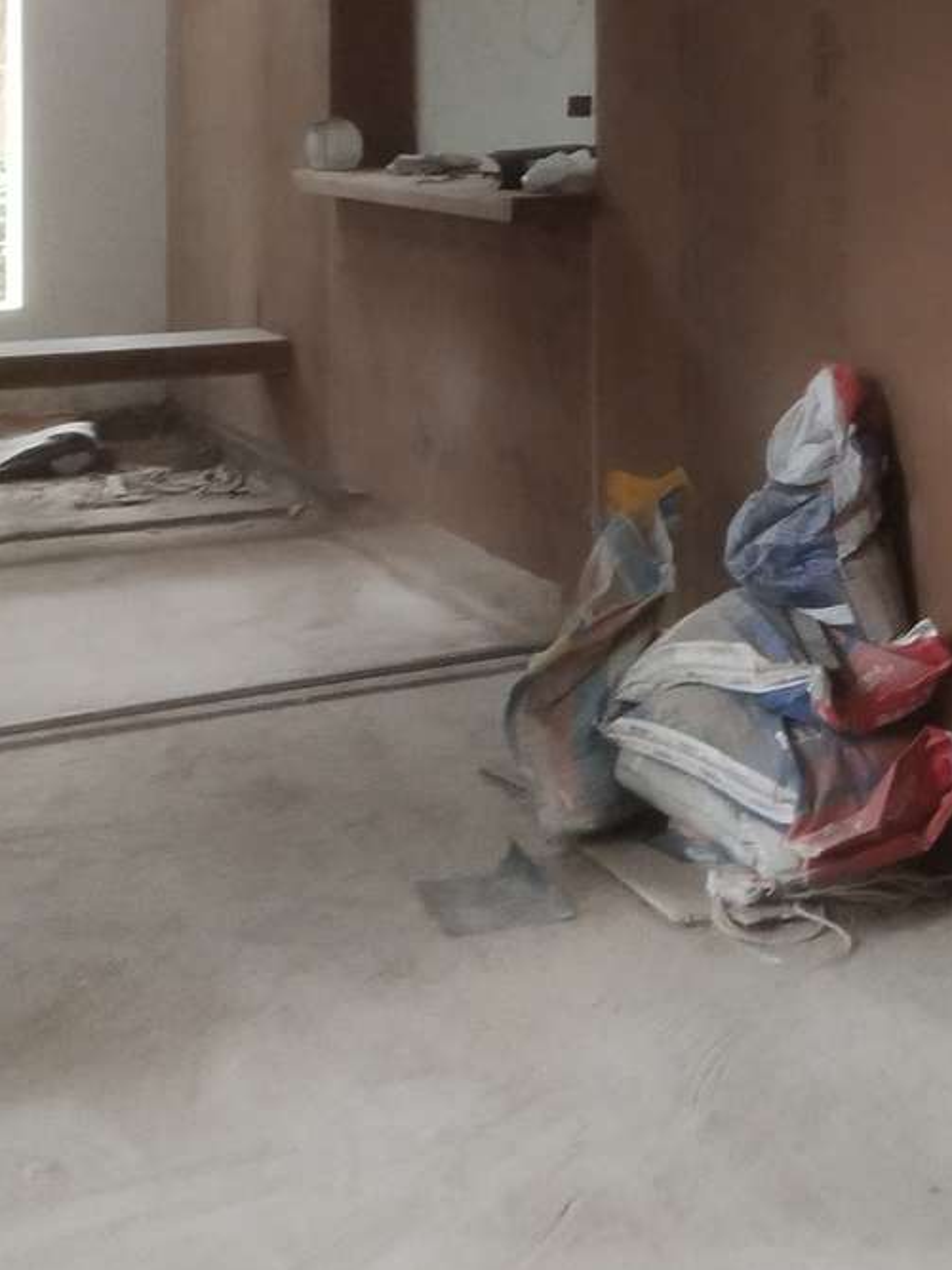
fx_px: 2641
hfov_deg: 20.2
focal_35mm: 72
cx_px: 790
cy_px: 13
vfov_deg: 25.7
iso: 583
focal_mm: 3.95
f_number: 1.8
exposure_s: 1/33.3
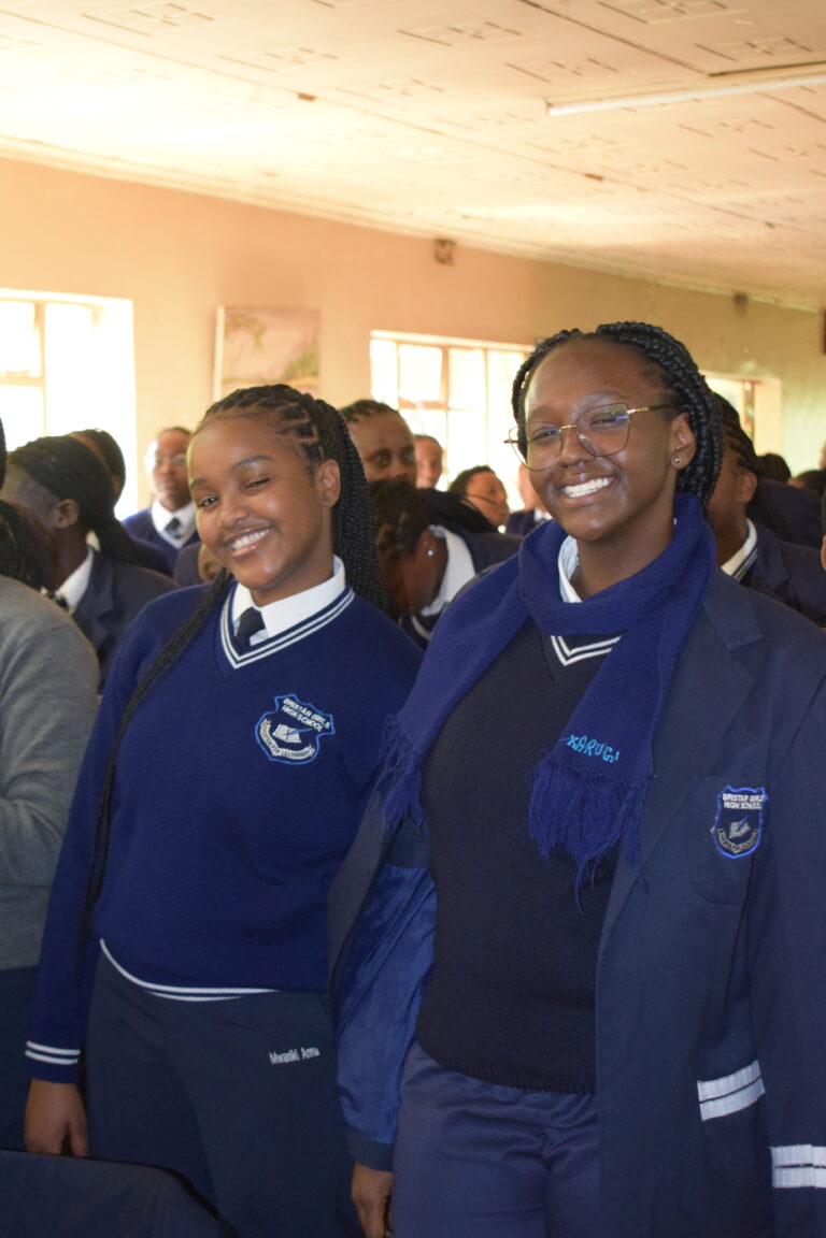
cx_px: 413
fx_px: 2065
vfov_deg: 33.4
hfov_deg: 22.6
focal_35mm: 60
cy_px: 619
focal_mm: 40
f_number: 5
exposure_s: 1/60
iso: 2800
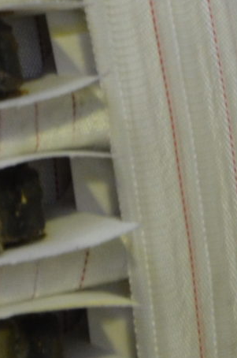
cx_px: 475
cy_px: -23
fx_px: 8800
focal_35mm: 888
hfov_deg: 1.5
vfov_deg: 2.3
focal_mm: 105
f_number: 5.6
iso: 800
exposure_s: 1/30
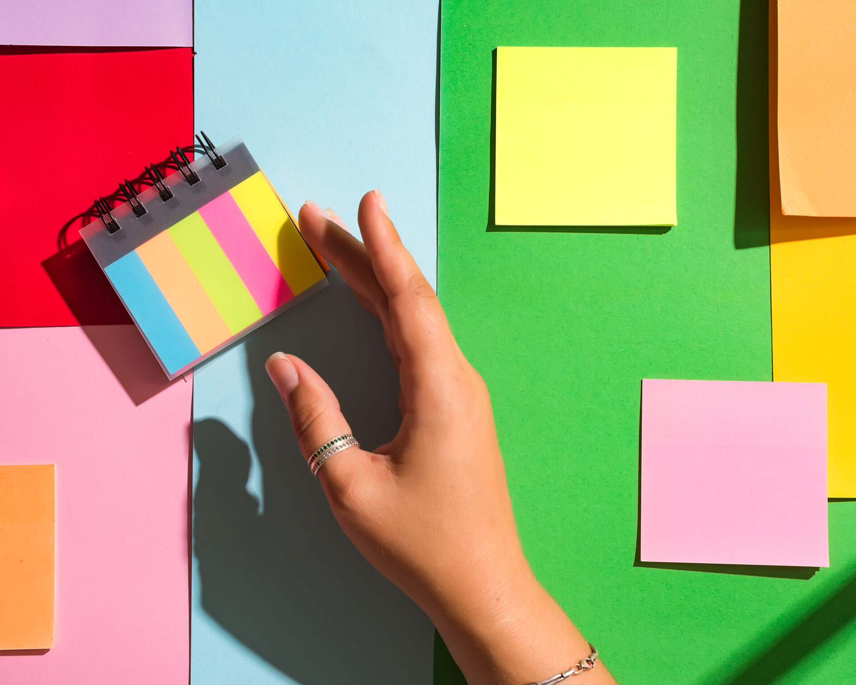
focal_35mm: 63
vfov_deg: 24.2
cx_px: 354
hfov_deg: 30.0
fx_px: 1596
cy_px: 338
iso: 100
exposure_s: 1/100
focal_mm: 50
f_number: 11
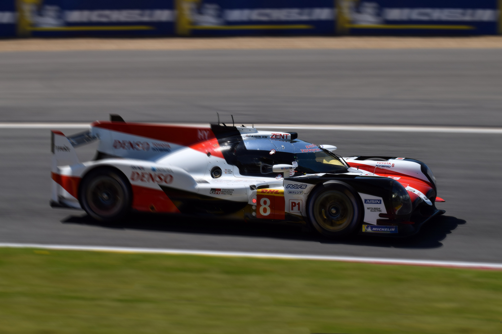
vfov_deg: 12.2
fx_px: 1569
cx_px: 251
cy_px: 167
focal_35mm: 112
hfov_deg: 18.2
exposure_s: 1/160
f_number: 16
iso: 100
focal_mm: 75
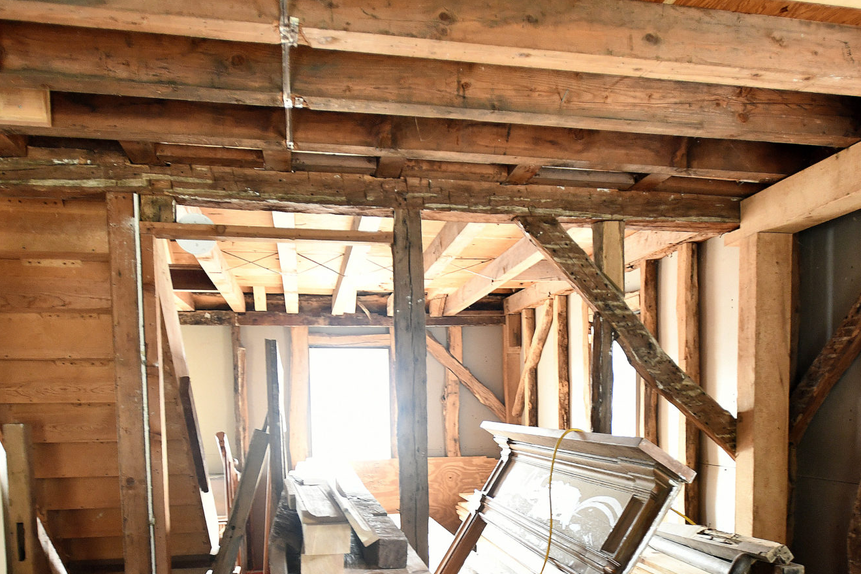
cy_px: 478
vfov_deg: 38.1
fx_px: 789
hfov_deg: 57.0
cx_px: 489
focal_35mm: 33
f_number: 2.8
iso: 1250
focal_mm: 17
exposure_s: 1/25
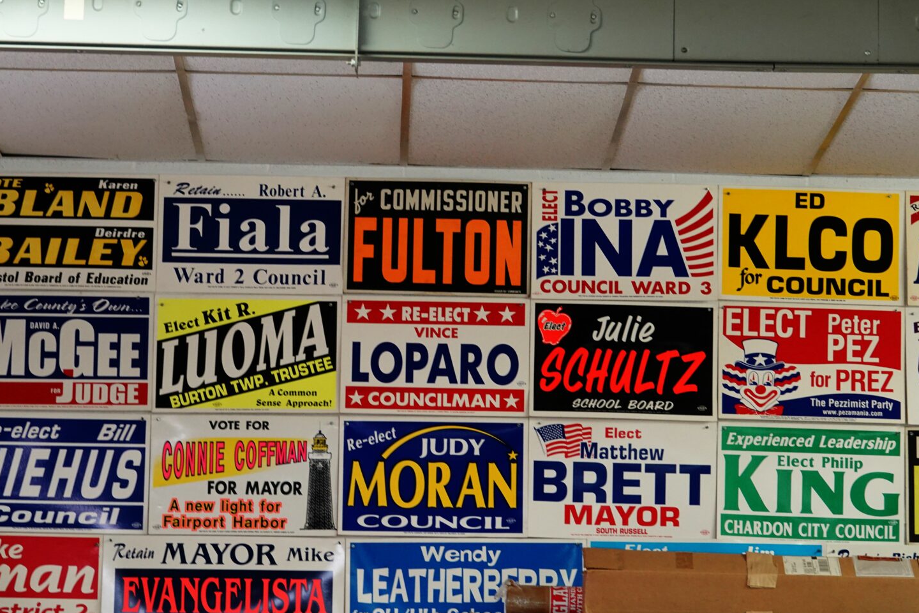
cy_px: 282
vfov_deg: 9.3
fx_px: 3752
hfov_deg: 14.0
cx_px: 435
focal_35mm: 147
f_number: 4
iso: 800
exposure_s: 1/15
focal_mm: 49.51
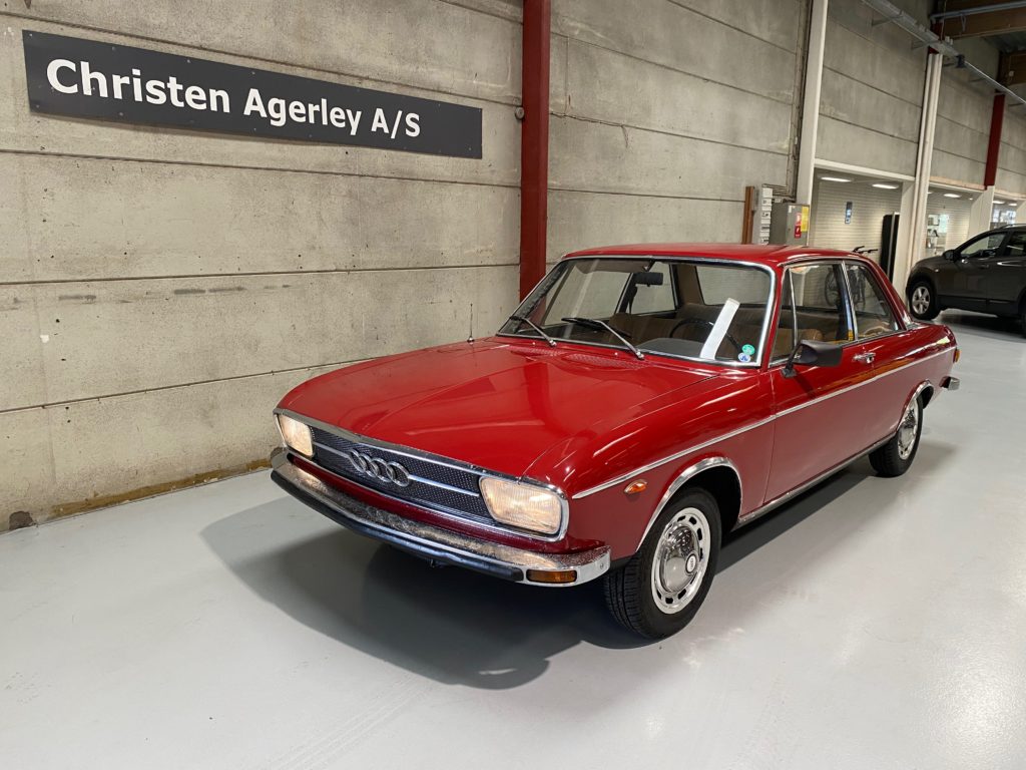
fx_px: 771
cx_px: 513
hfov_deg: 67.3
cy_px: 385
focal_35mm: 26
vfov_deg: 53.1
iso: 100
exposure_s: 1/50
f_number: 1.8
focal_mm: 4.25
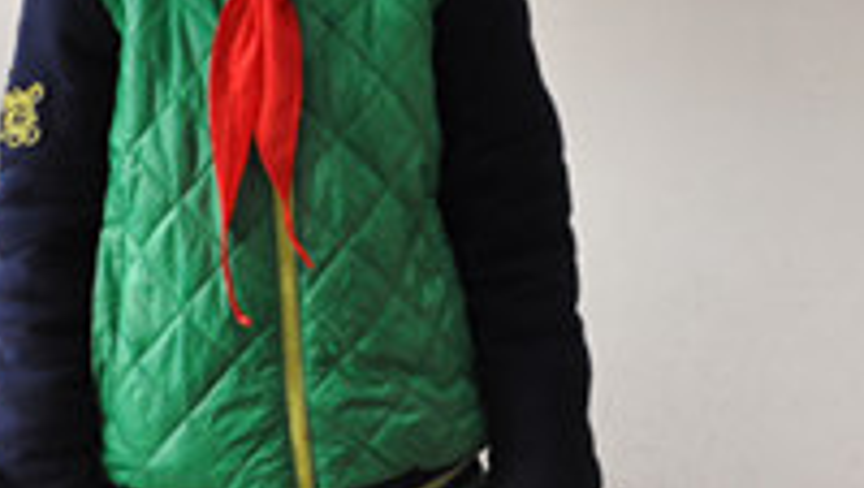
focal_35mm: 141
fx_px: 3234
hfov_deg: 15.2
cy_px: -358
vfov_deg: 8.3
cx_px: 644
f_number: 5.6
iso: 640
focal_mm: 30
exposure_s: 1/30
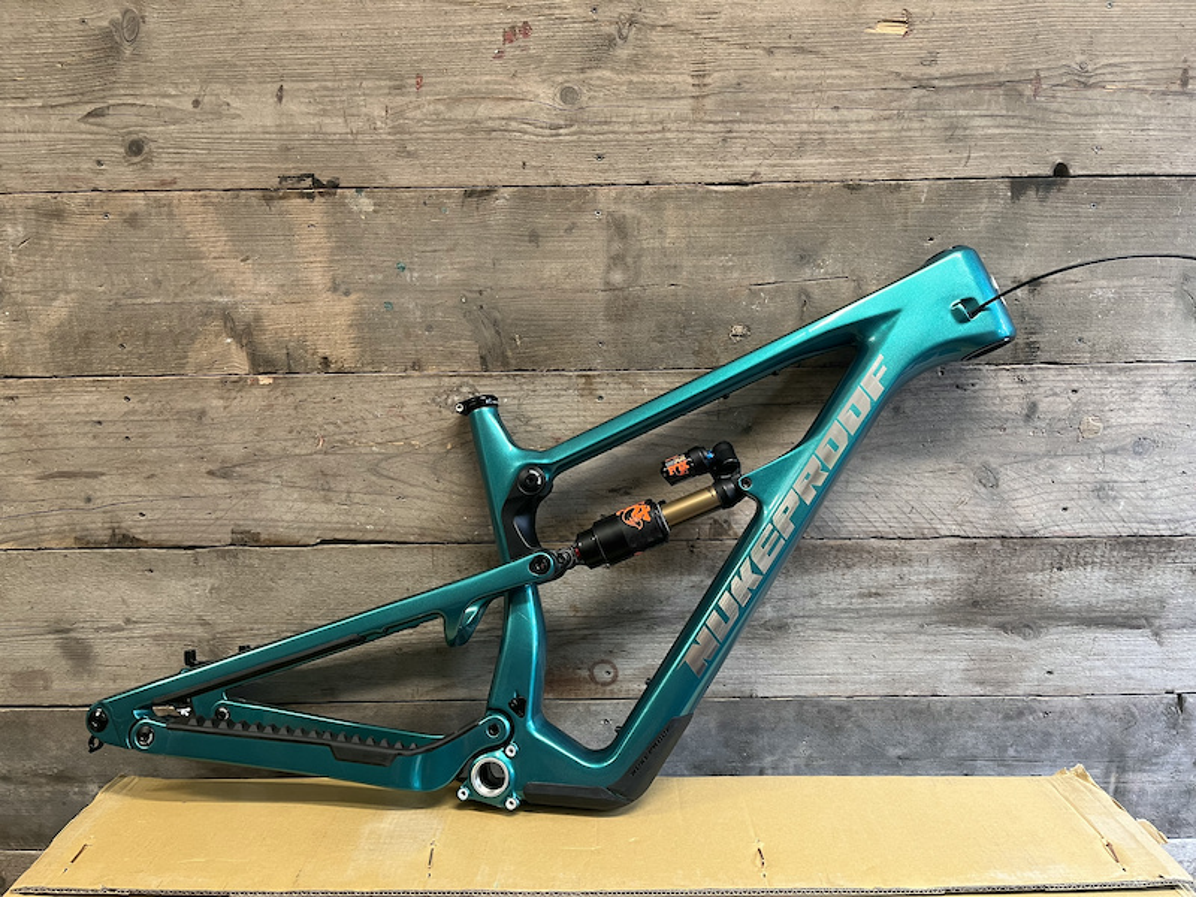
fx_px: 898
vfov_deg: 53.1
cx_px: 598
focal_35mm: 26
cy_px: 448
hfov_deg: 67.3
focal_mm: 5.1
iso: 125
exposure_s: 1/50
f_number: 1.6
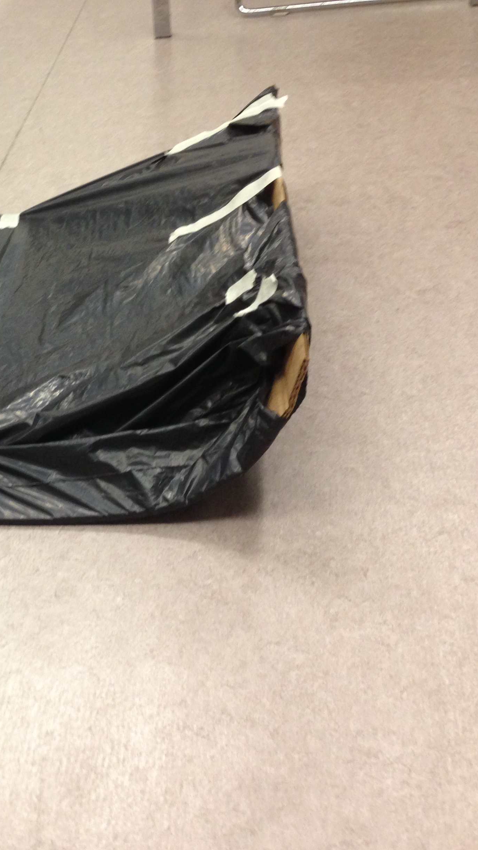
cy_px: 425
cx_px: -14
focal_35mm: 48
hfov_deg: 23.7
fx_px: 1082
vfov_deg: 42.9
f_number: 2.4
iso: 125
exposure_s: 1/20
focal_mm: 4.13
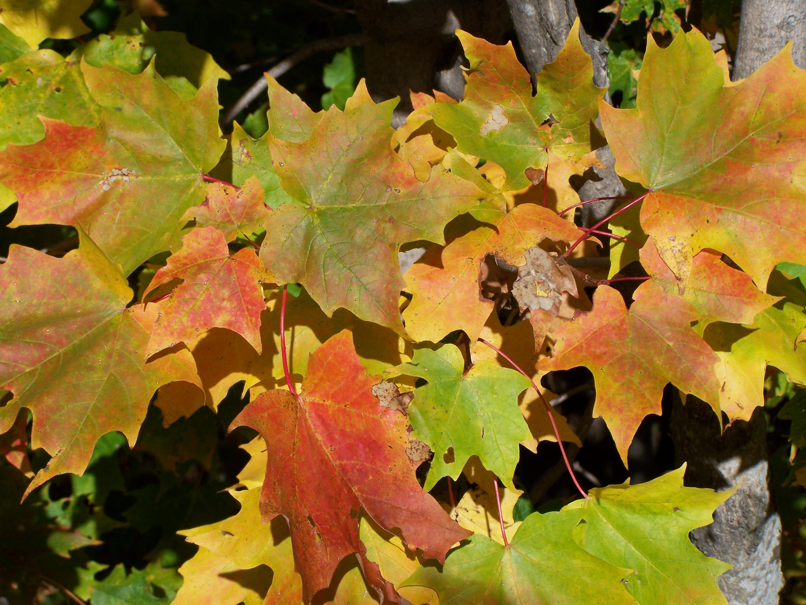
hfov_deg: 20.9
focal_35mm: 94
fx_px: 2189
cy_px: 302
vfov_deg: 15.7
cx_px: 403
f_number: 4.5
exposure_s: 1/640
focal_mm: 15.6
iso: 64
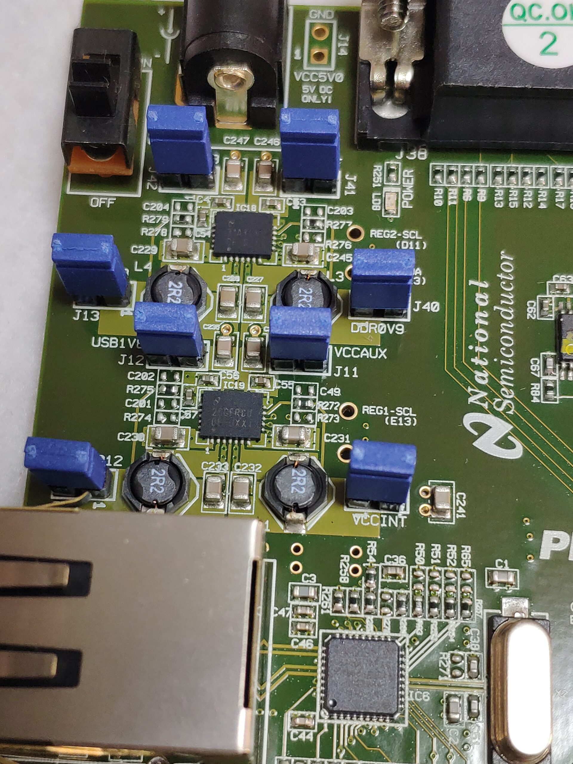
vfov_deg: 79.0
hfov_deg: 63.4
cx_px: 286
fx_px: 463
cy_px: 382
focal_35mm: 21
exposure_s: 1/50
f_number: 1.8
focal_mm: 4.22
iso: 188
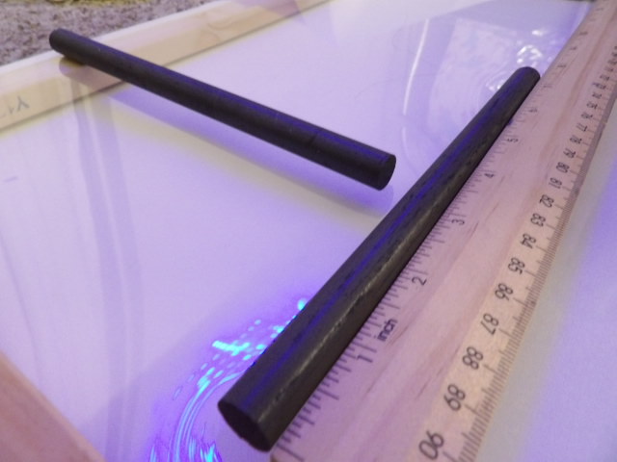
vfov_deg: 56.8
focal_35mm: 24
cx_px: 308
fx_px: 428
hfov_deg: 71.6
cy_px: 231
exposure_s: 1/2.5
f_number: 3.2
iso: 800
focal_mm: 4.3
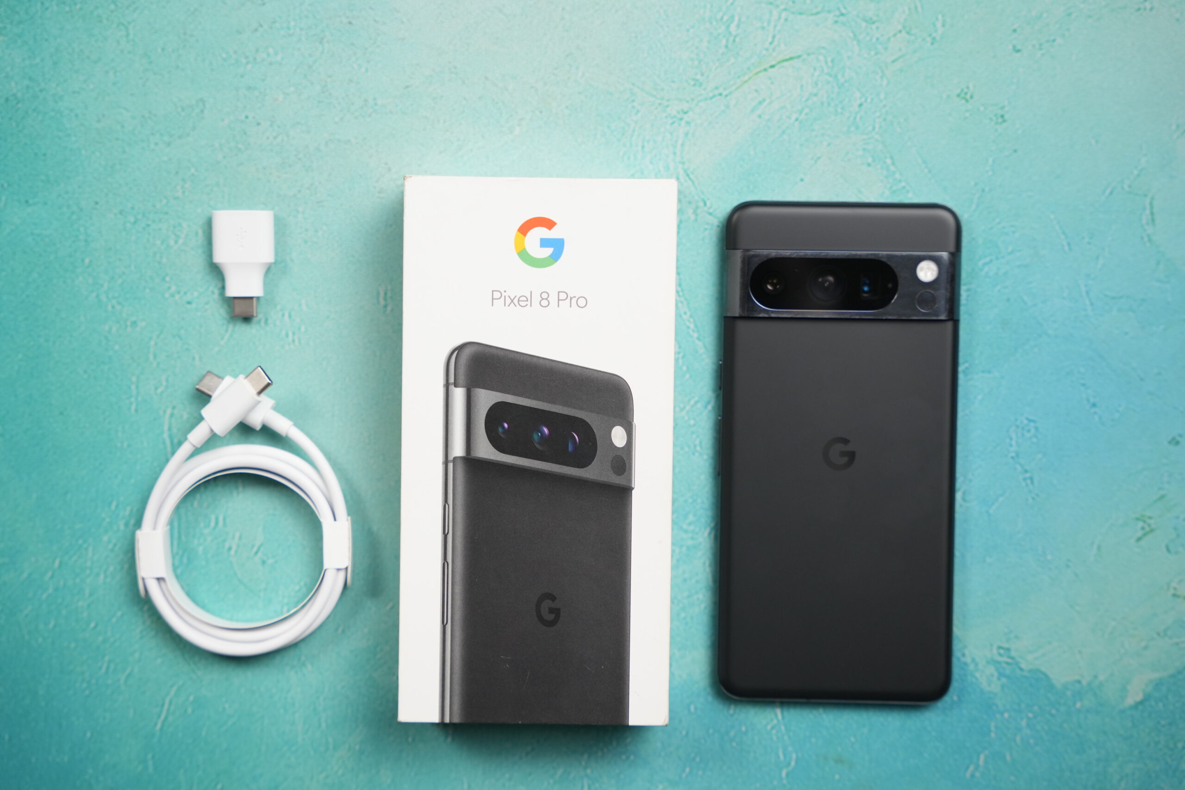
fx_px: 2304
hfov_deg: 28.8
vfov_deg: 19.5
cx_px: 592
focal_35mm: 70
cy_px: 395
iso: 640
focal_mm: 70
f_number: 3.5
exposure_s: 1/125
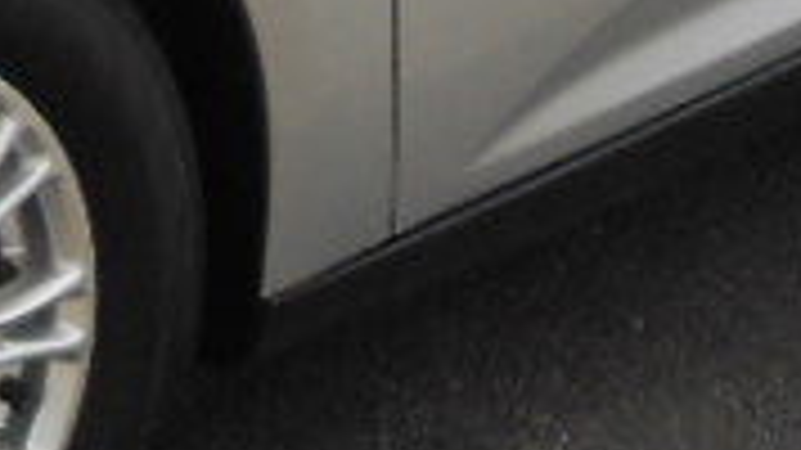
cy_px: -306
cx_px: -76
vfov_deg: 7.3
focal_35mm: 163
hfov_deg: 13.0
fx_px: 3461
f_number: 3.2
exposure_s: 1/400
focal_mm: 4.6
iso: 80
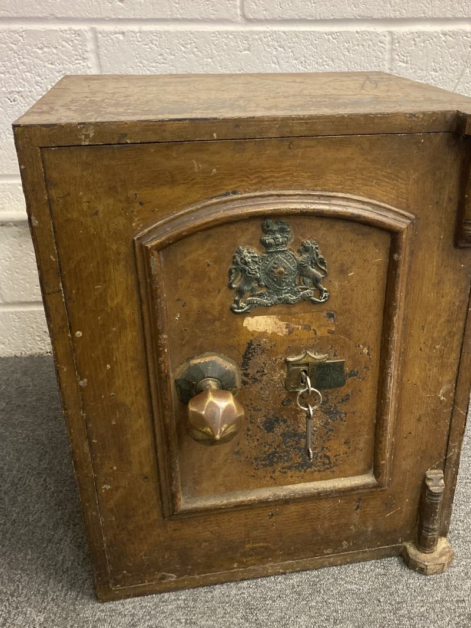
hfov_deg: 40.5
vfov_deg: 52.6
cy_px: 333
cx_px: 281
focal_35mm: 35
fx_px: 635
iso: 250
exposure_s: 1/50
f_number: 1.8
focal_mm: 3.99
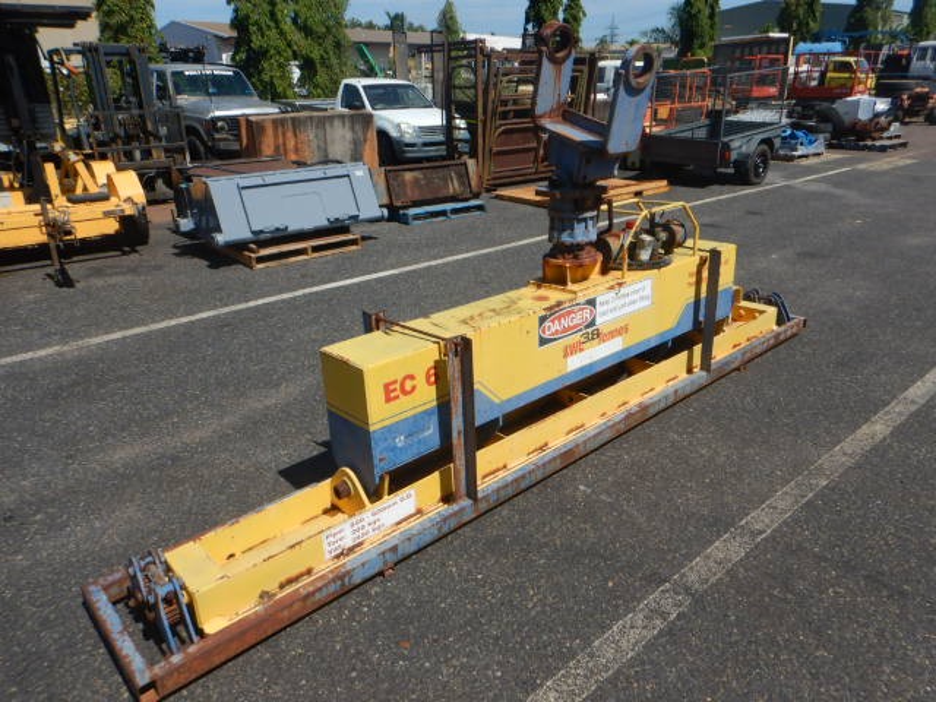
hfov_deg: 71.6
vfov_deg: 56.8
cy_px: 351
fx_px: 649
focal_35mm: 24
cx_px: 468
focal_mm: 4.3
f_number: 4.1
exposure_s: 1/1500
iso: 125
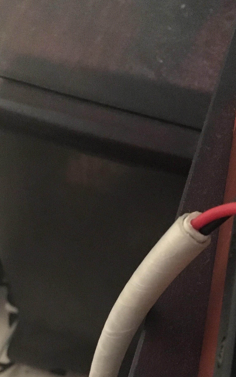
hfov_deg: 25.3
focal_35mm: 51
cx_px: 147
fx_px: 525
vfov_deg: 38.8
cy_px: 272
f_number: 2.2
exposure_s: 1/17
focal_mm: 4.15
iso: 1250
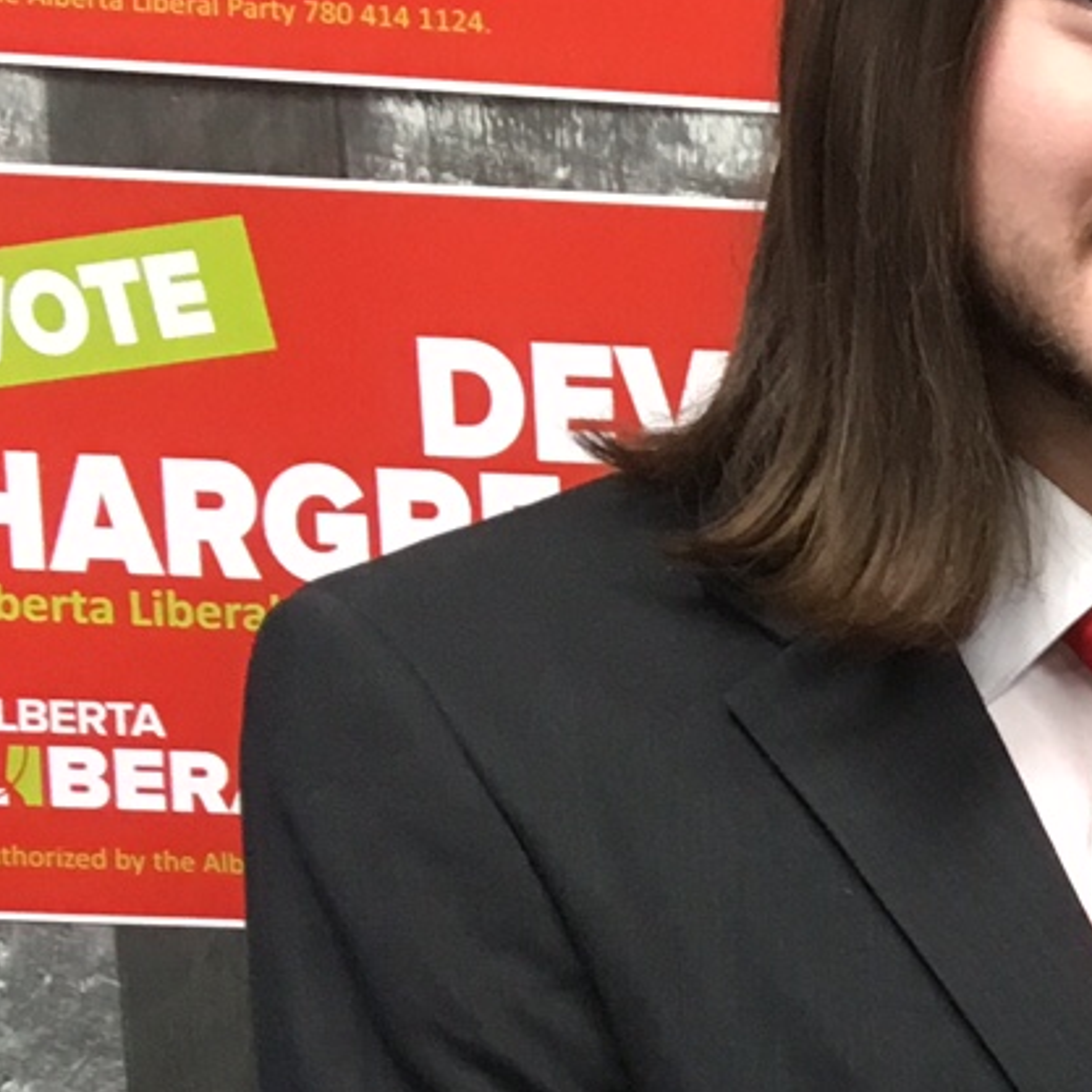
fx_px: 4426
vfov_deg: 13.8
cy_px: 1176
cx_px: 2613
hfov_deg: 11.6
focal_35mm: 124
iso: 100
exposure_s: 1/30
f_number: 2.2
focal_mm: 4.15
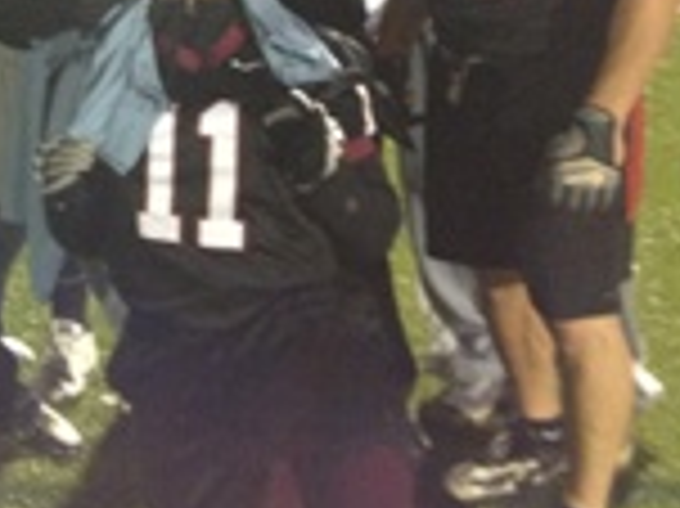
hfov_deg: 19.5
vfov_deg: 15.3
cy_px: -103
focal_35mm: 93
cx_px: -194
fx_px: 1825
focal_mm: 4.28
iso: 320
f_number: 2.4
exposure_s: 1/20
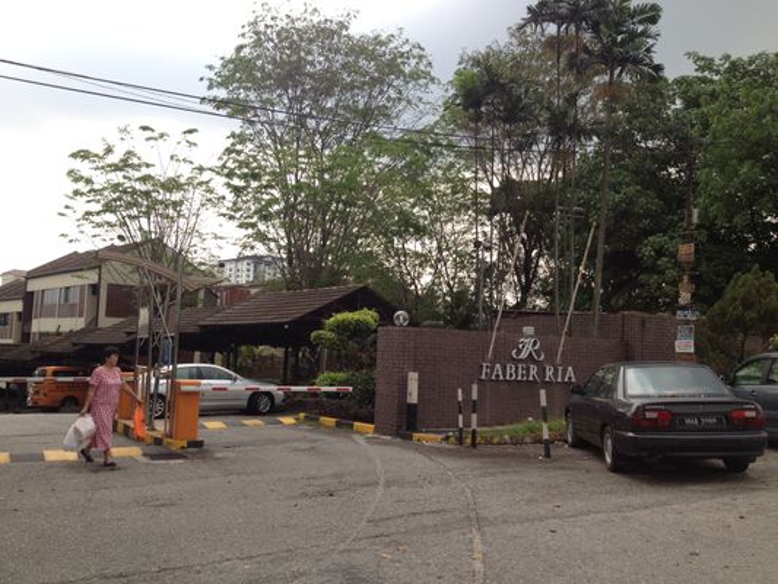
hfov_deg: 52.6
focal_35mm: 35
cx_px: 389
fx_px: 787
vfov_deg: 40.7
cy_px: 292
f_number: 2.4
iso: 50
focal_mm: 4.28
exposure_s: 1/194
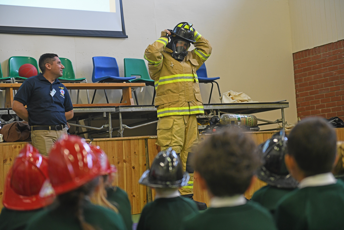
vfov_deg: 19.5
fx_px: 669
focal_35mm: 70
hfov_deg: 28.8
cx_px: 172
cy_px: 115
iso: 1600
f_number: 2.8
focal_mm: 70
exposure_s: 1/125
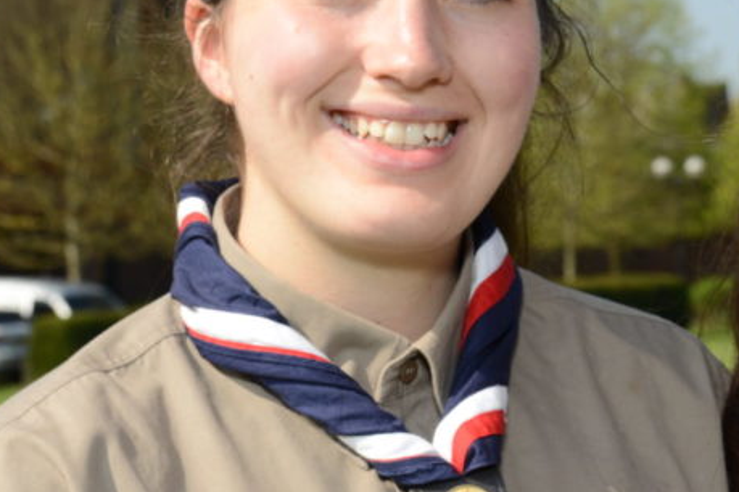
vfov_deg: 8.8
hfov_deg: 13.1
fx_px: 3202
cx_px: 625
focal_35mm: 156
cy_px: 248
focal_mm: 70
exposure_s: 1/250
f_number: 11
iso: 250
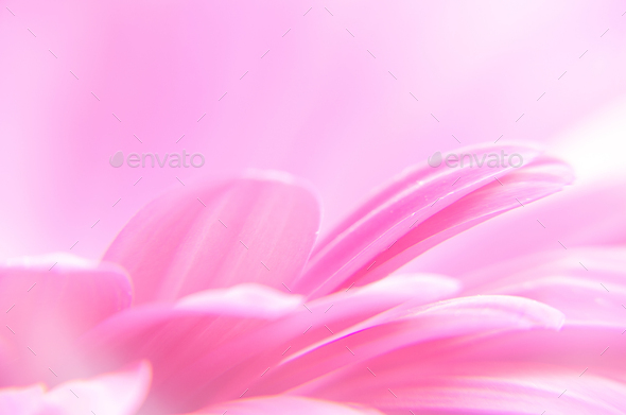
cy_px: 208
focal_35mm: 105
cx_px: 313
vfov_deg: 13.0
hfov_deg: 19.5
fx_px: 1822
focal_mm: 70
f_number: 9
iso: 125
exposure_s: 1/125
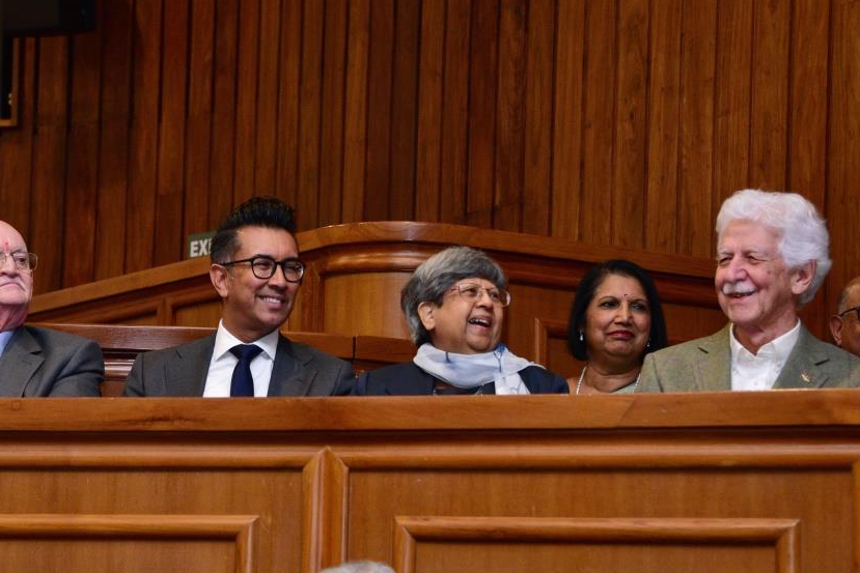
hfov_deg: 19.4
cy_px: 259
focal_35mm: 105
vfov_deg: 13.0
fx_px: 2509
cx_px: 393
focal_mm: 85
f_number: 5.6
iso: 3200
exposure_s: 1/200
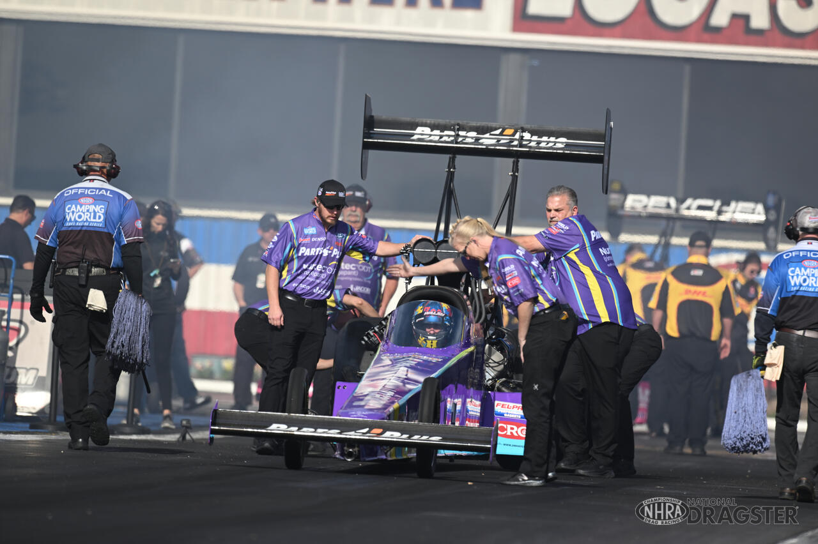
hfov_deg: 4.1
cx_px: 409
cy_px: 272
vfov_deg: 2.7
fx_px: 11355
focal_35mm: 500
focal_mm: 500
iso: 200
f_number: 7.1
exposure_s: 1/1600
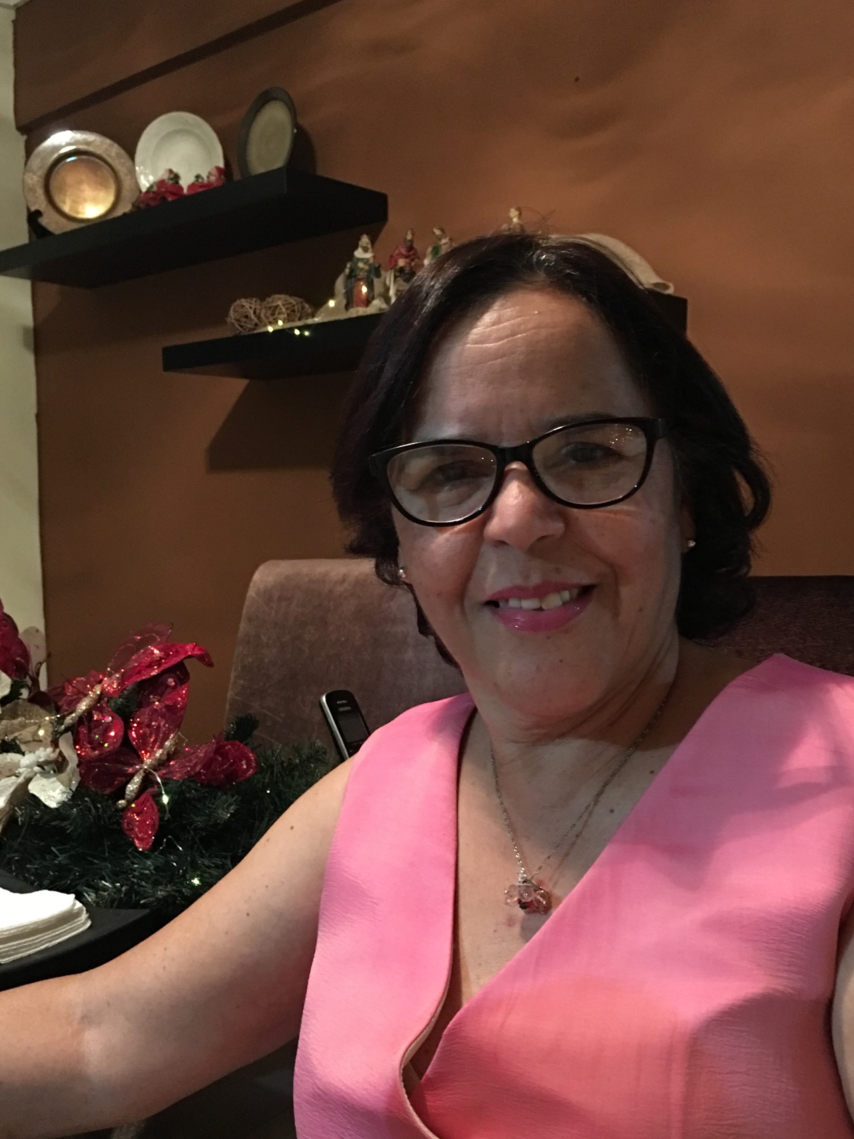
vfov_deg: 52.5
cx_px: 486
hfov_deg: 40.6
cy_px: 638
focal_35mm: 35
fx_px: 1151
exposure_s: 1/4
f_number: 2.2
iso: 200
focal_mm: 4.15
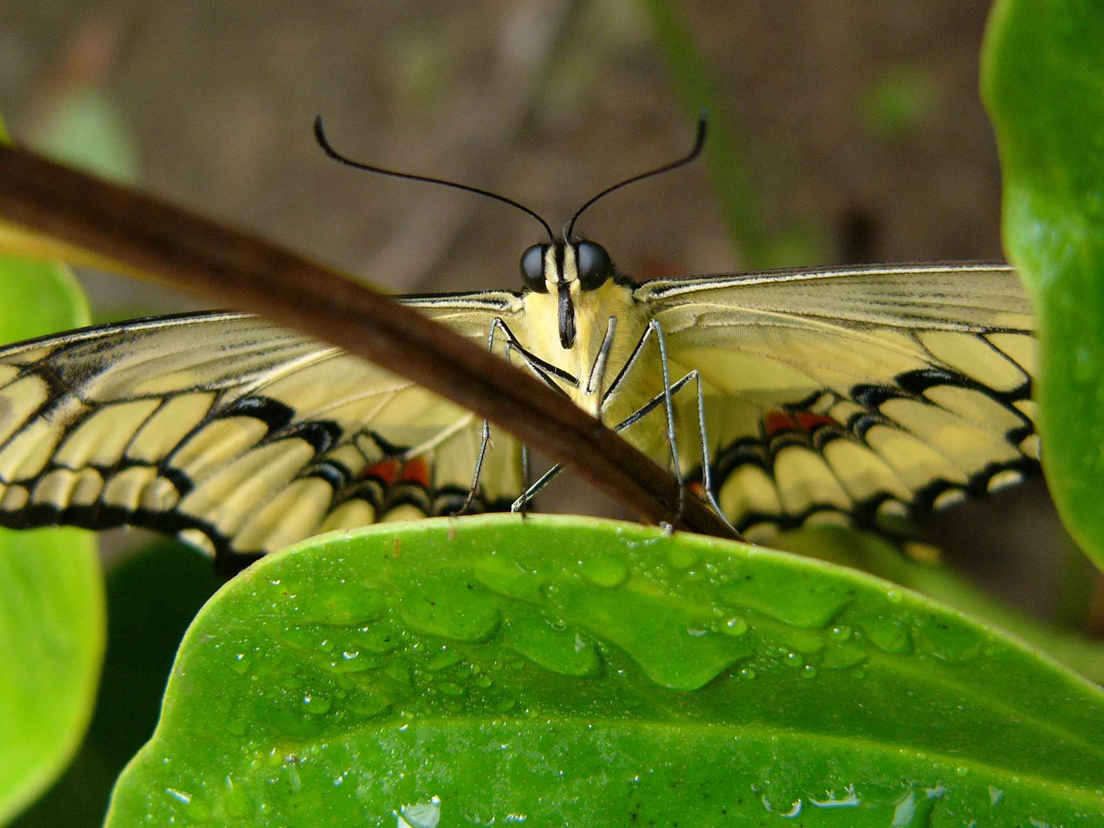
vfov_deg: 20.2
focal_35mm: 73
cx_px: 552
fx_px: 2328
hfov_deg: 26.7
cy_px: 414
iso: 100
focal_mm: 12.1
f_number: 2.8
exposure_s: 1/80
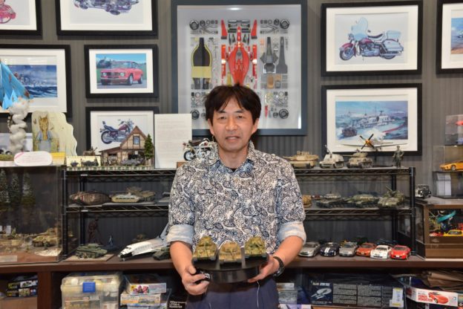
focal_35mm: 44
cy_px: 154
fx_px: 566
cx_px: 232
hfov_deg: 44.5
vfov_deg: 30.5
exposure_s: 1/60
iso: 2000
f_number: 6.3
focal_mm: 44
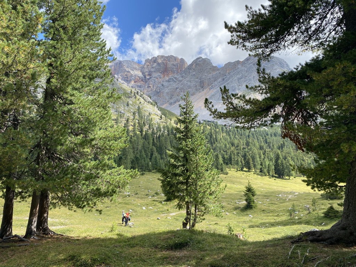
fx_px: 267
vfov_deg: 53.1
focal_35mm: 26
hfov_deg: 67.3
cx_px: 178
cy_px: 134
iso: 32
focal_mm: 4.25
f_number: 1.8
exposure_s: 1/919
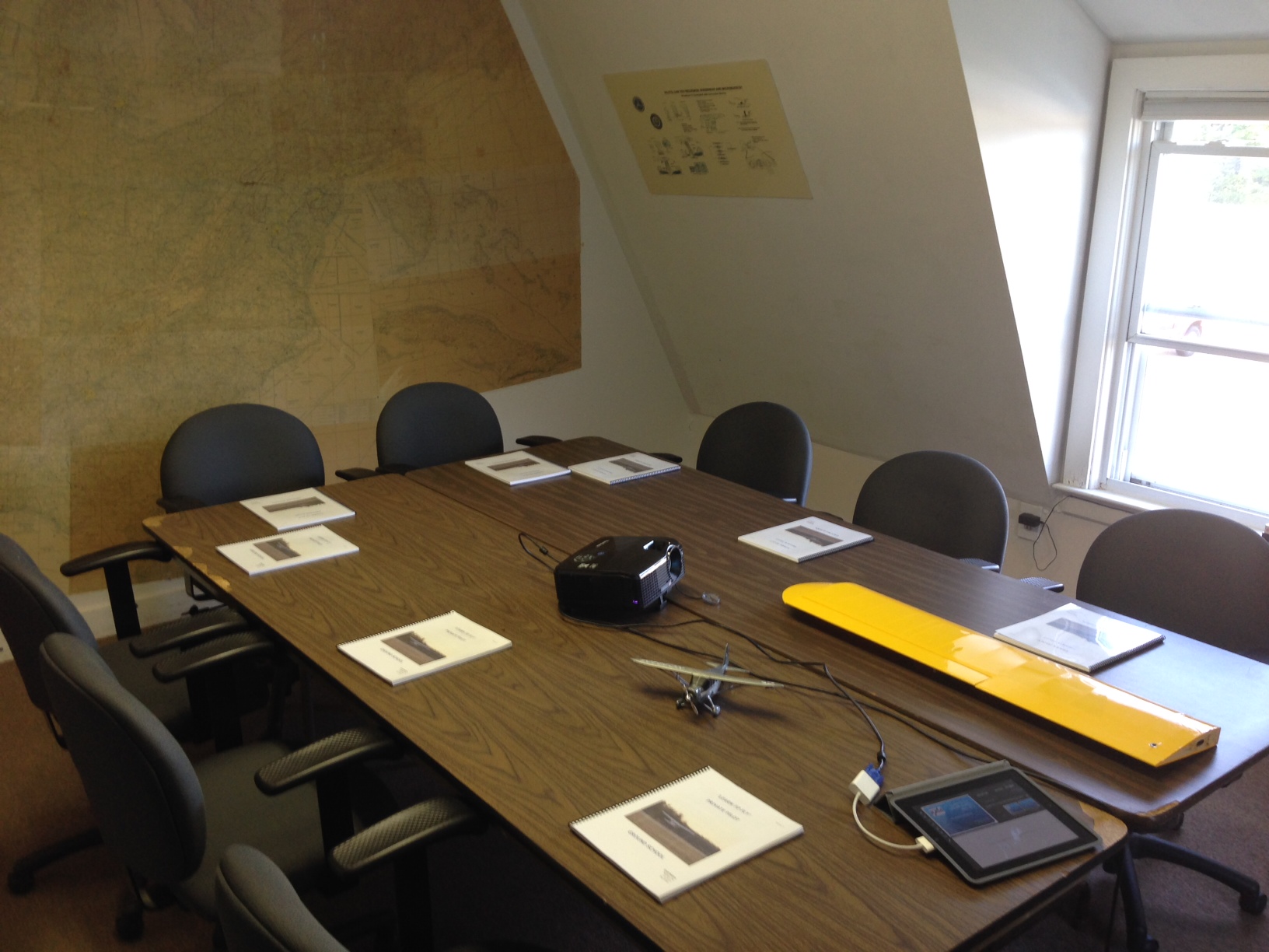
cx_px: 634
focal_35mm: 33
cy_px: 476
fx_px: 1210
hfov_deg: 55.4
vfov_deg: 42.9
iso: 80
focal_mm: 4.12
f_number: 2.4
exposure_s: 1/20
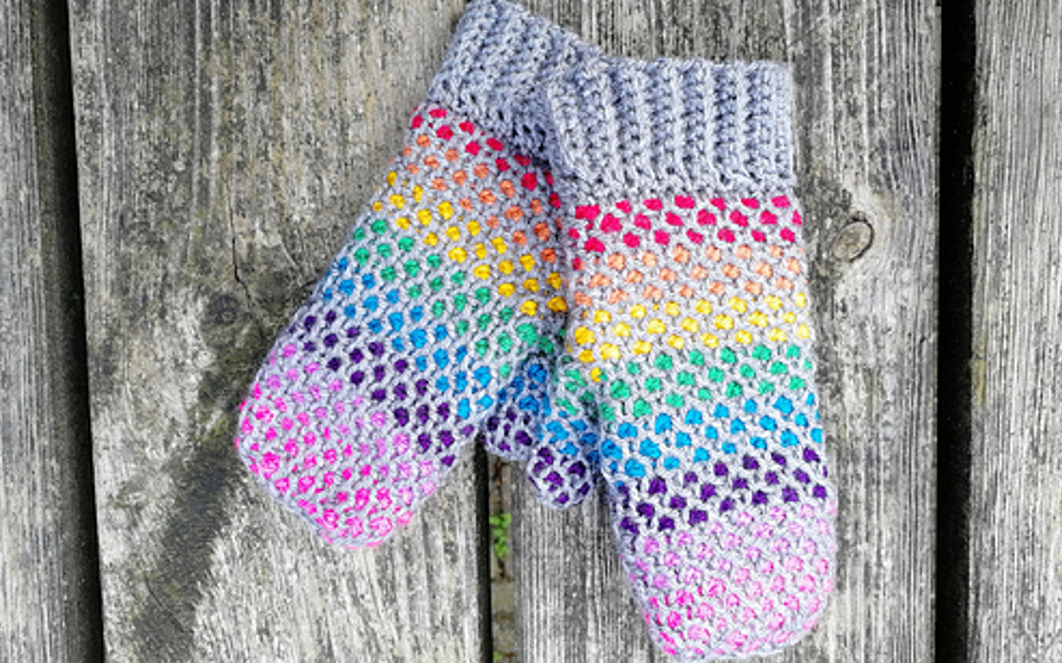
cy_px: 348
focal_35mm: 29
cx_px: 526
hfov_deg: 64.6
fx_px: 839
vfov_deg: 43.1
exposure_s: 1/100
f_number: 2.2
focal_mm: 3.95
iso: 80
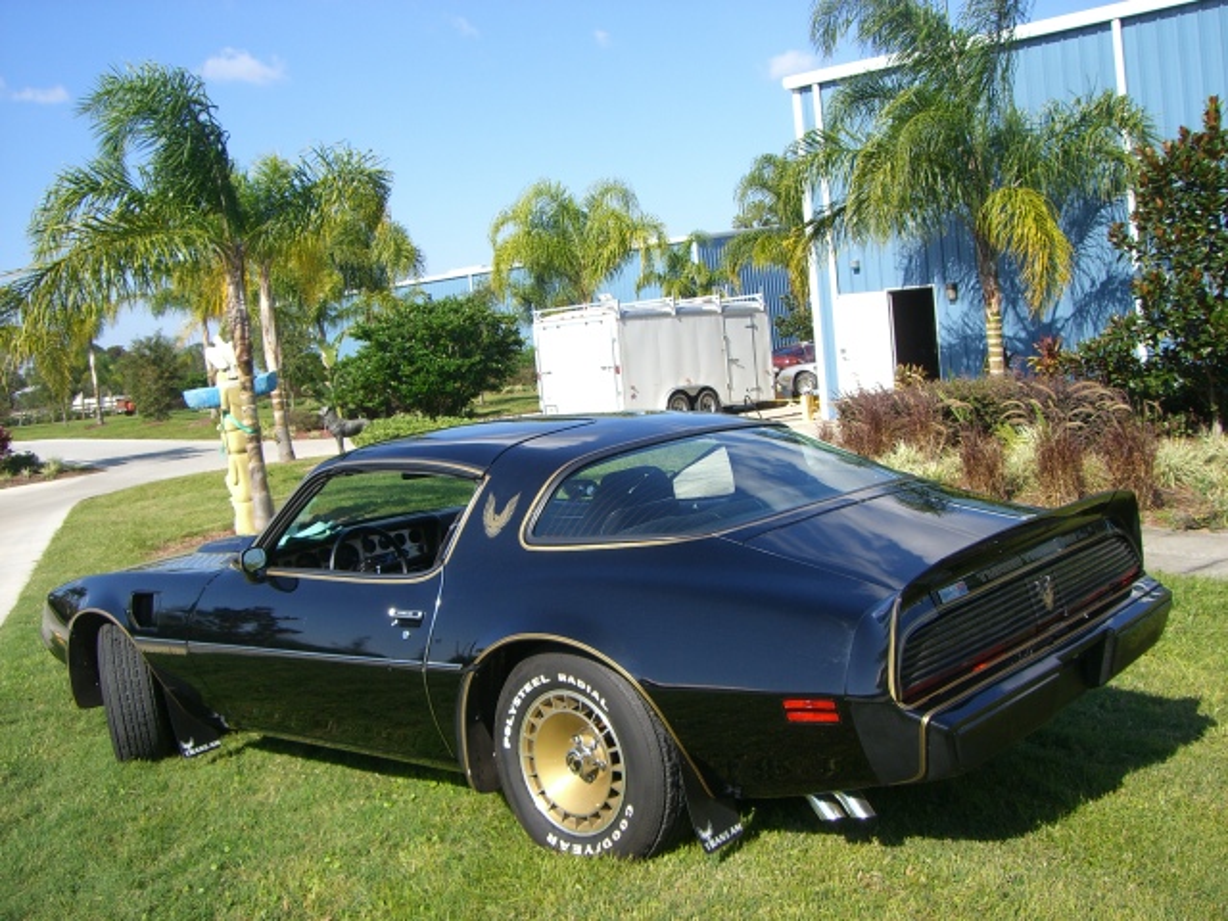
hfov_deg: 49.0
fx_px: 1348
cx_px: 614
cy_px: 460
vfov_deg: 37.7
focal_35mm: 38
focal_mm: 6.2
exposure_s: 1/400
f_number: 4.3
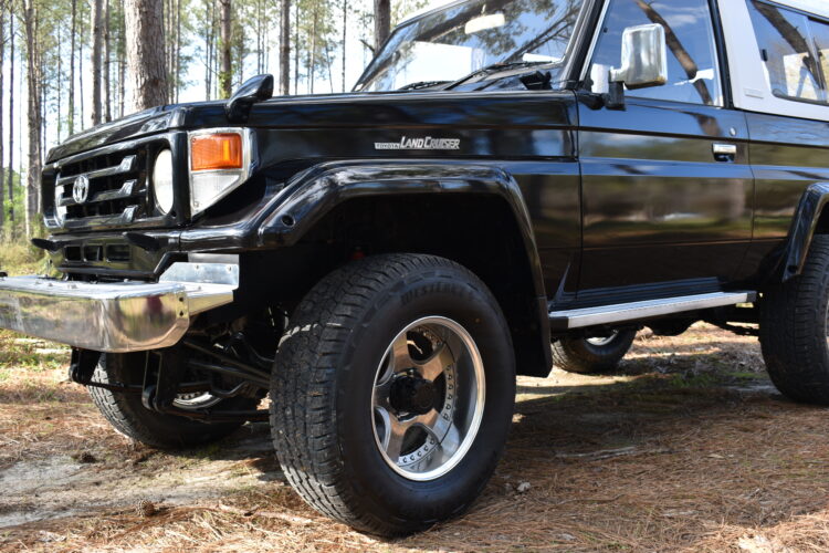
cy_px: 276
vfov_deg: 35.5
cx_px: 414
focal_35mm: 38
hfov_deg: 51.3
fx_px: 863
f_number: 6.3
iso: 100
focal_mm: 25
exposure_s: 1/60
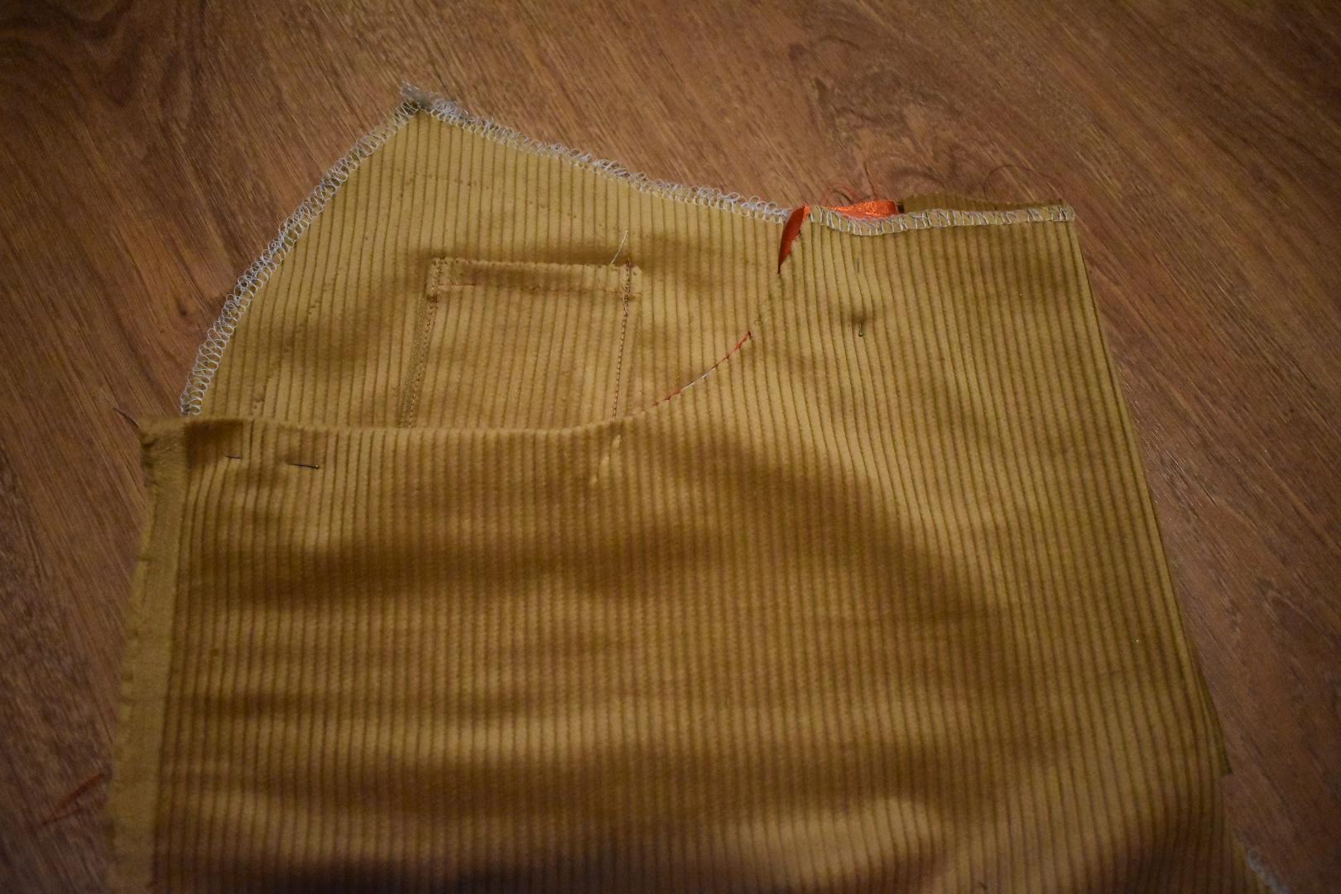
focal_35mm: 30
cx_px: 670
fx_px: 1117
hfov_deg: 61.9
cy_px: 447
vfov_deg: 43.6
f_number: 3.5
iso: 7200
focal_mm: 20
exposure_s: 1/60
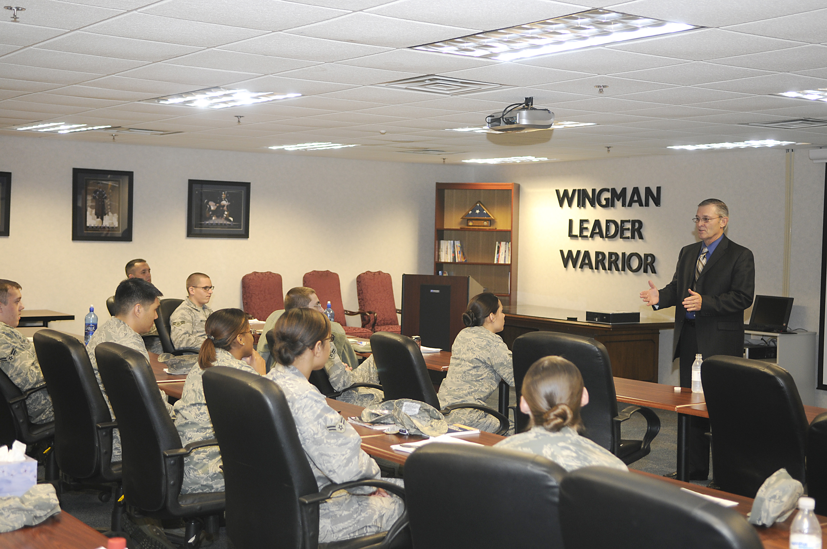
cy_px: 274
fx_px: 1101
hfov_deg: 41.2
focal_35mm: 48
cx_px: 414
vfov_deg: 28.0
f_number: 2.8
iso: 320
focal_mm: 32
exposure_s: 1/60
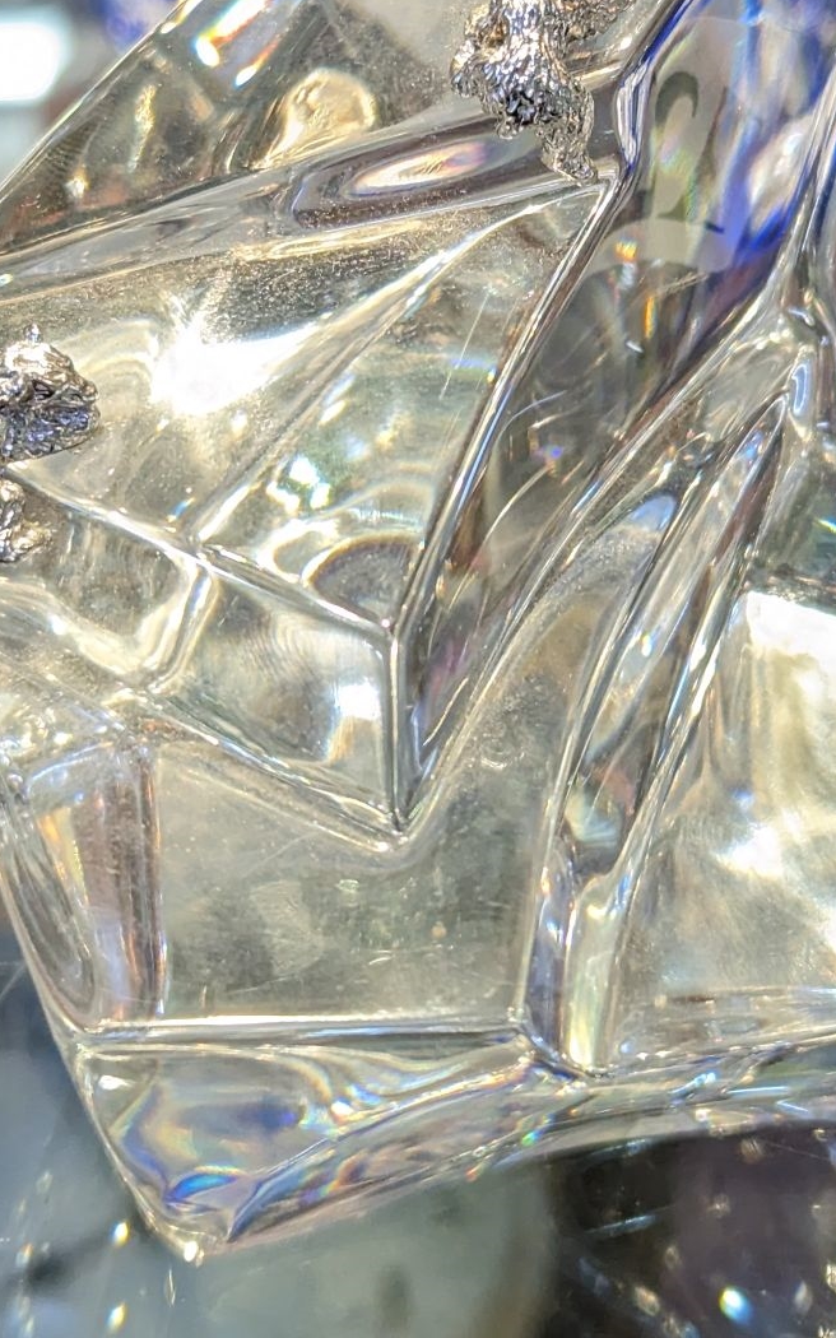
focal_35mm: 99
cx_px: 584
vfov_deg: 20.8
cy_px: 293
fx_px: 3610
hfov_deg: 13.2
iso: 273
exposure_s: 1/99.9
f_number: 1.85
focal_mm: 6.81
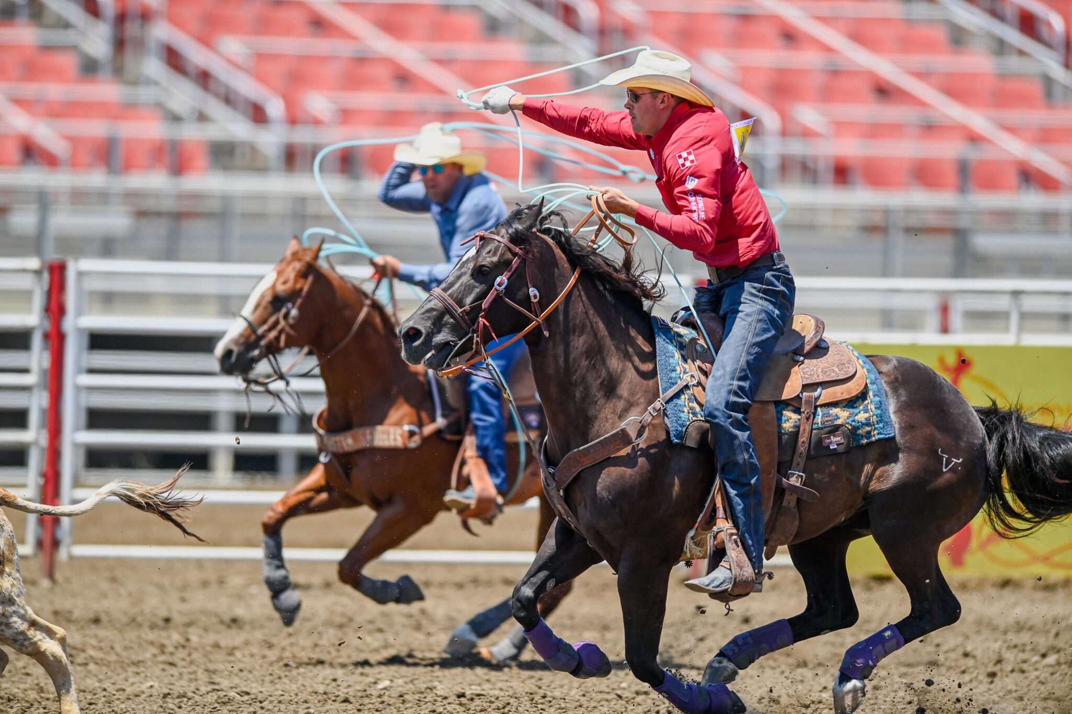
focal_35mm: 400
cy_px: 357
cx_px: 536
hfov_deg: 5.2
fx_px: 11909
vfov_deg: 3.4
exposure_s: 1/6400
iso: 500
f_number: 3.2
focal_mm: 400
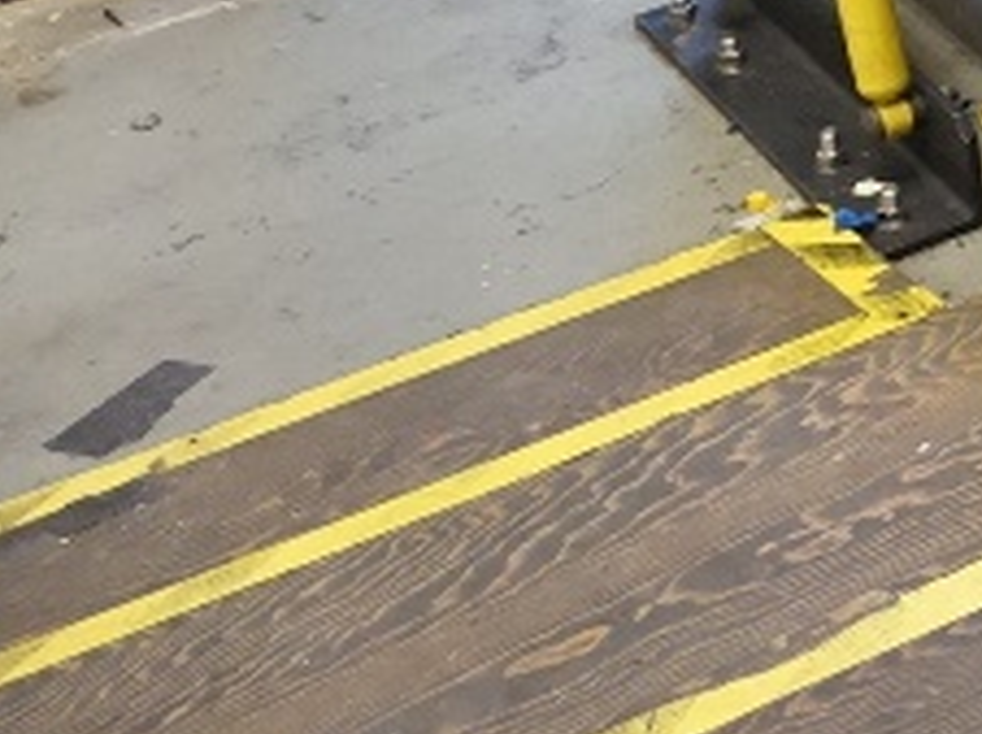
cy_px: -571
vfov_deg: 12.2
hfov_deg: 14.2
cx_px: 2081
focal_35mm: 111
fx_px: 3151
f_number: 3.5
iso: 3200
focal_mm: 17
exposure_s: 1/160
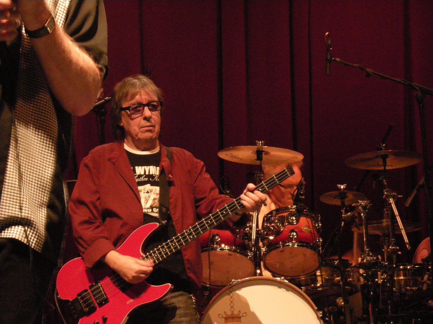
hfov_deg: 19.3
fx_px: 1276
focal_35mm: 102
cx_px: 216
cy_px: 162
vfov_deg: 14.5
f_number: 5.6
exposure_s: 1/13
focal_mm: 17
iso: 800
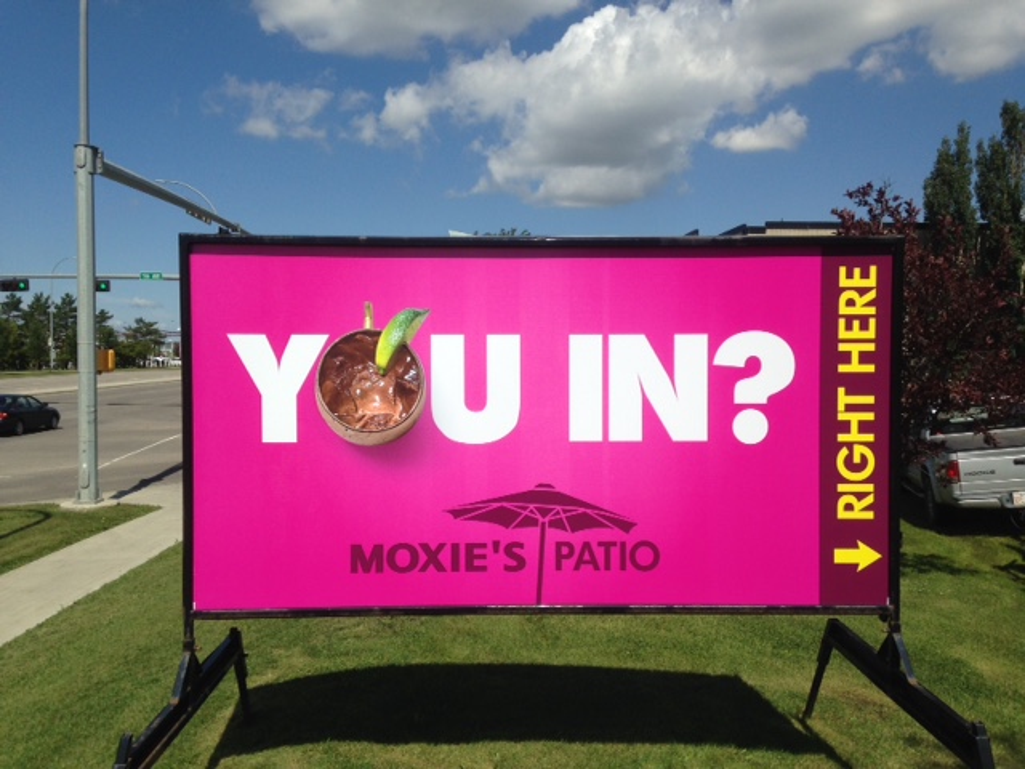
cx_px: 512
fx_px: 977
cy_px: 384
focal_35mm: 33
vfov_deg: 42.9
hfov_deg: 55.4
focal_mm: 4.12
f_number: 2.4
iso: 50
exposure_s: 1/2584
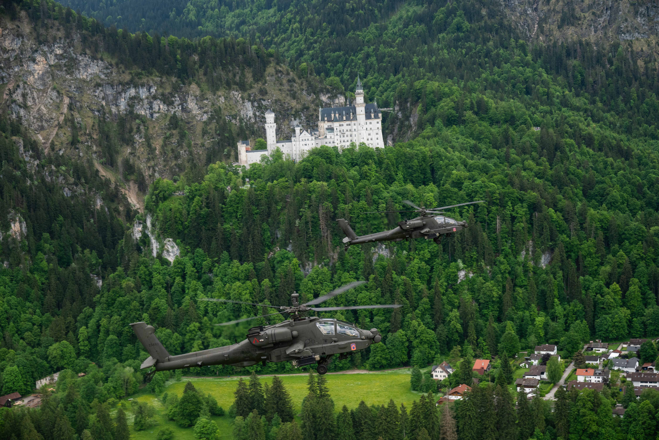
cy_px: 220
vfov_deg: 22.6
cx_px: 330
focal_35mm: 60
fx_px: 1098
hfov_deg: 33.4
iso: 640
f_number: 6
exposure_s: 1/250
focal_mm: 60
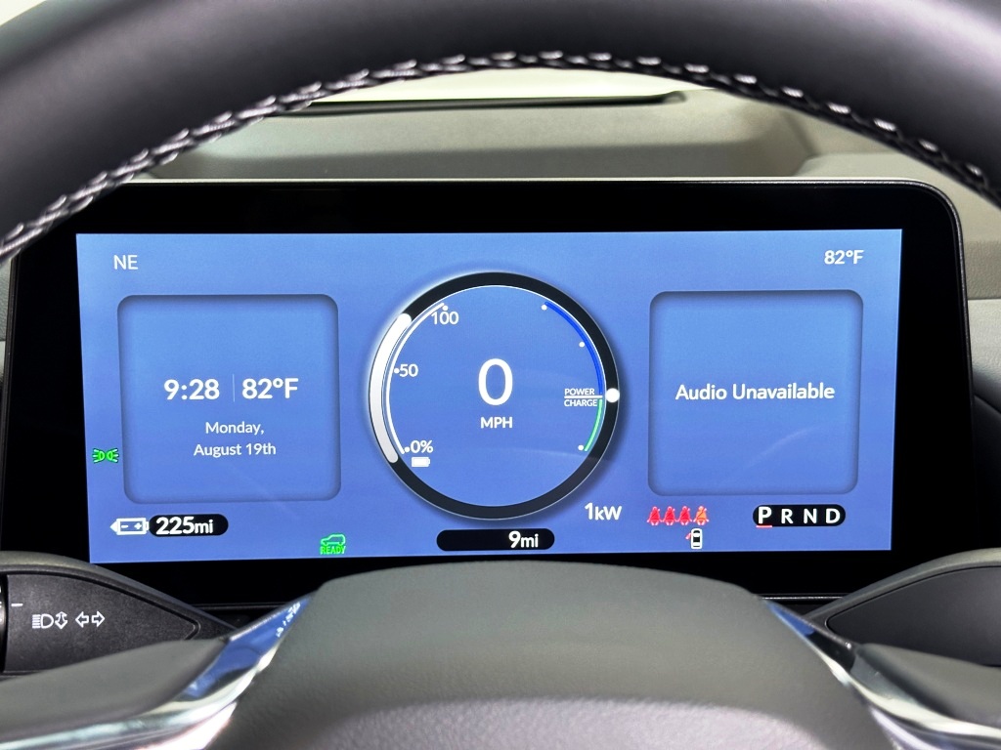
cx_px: 500
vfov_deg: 30.3
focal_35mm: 48
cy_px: 375
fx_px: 1388
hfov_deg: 39.7
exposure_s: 1/38
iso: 320
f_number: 1.78
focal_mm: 6.86
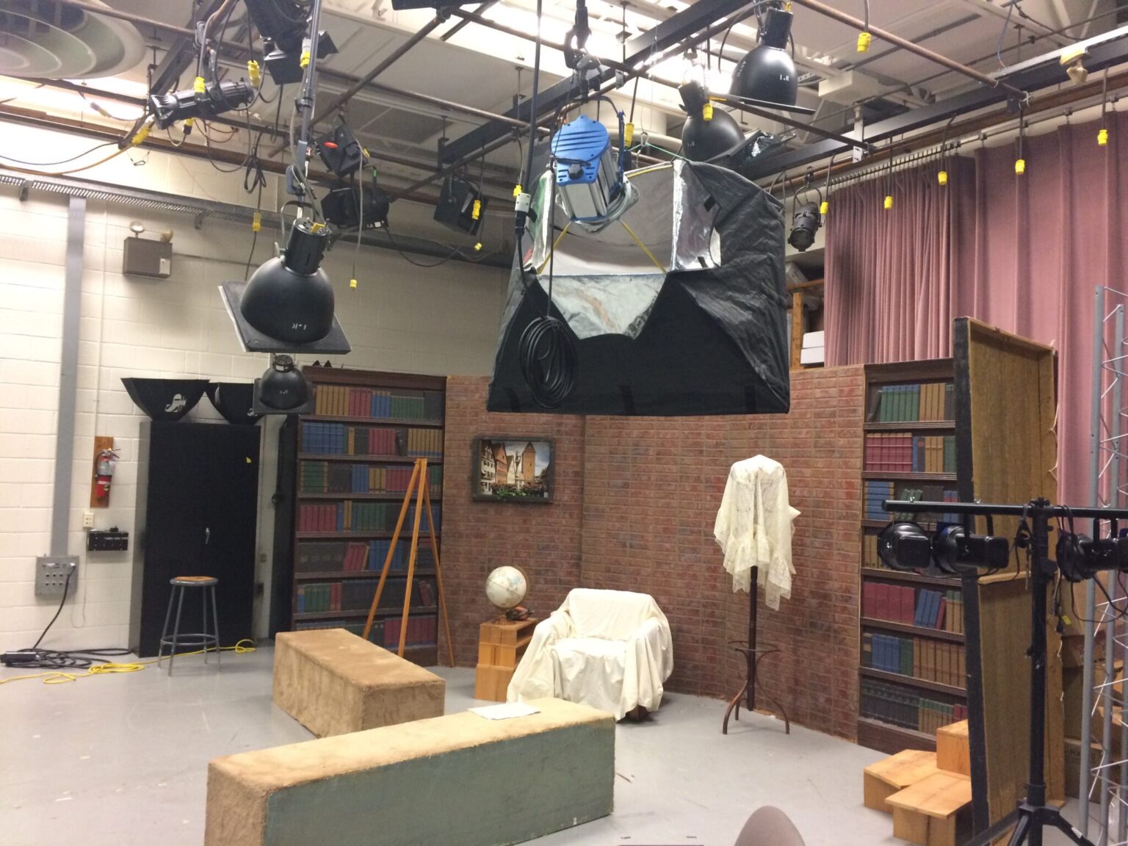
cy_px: 423
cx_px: 564
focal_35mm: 29
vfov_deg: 48.2
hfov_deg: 61.7
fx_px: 945
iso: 160
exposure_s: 1/30
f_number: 2.2
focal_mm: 4.15
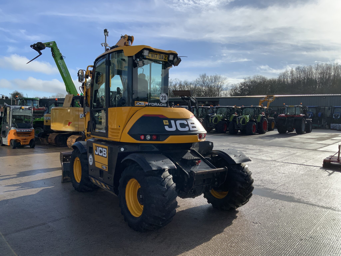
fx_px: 286
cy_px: 128
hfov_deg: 61.7
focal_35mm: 29
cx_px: 170
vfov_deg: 48.2
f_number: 1.8
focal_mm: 3
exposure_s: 1/2427
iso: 16
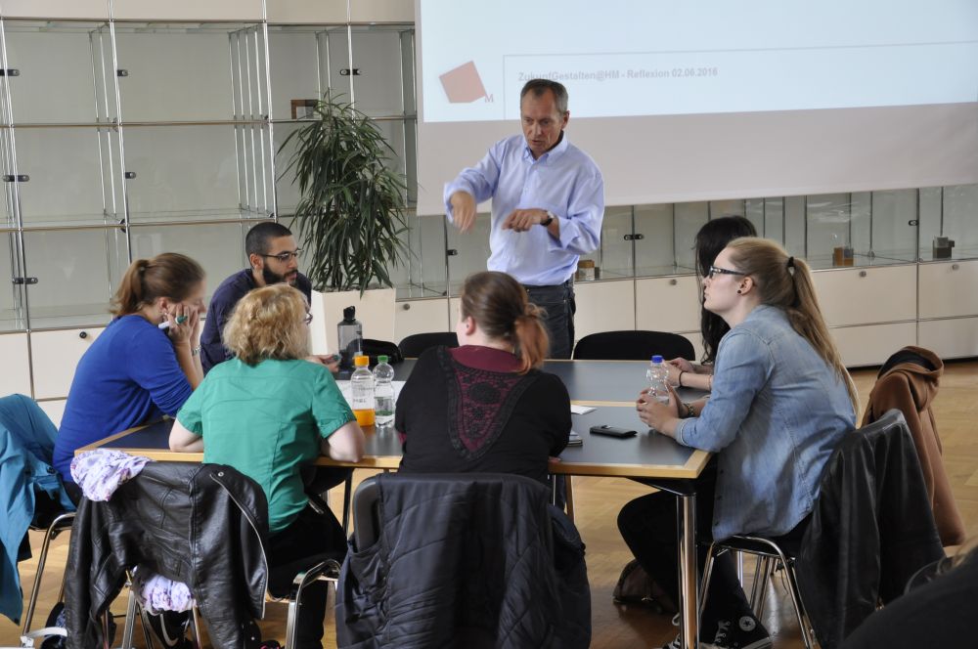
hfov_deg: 33.4
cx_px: 489
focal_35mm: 60
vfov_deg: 22.6
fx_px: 1628
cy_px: 324
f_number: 4.8
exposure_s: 1/25
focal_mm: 40
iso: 800
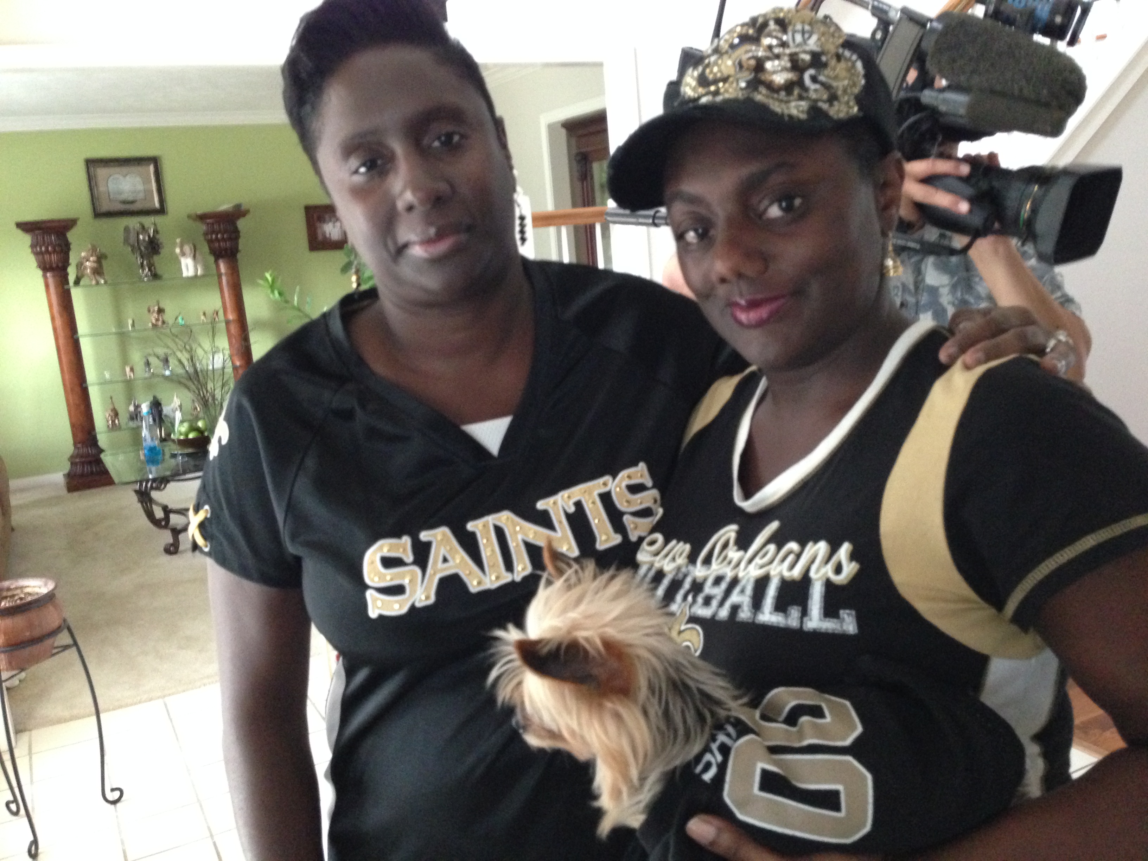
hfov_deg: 55.4
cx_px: 574
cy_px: 430
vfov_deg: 42.9
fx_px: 1094
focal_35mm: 33
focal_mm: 4.12
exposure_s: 1/15
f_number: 2.4
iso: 500
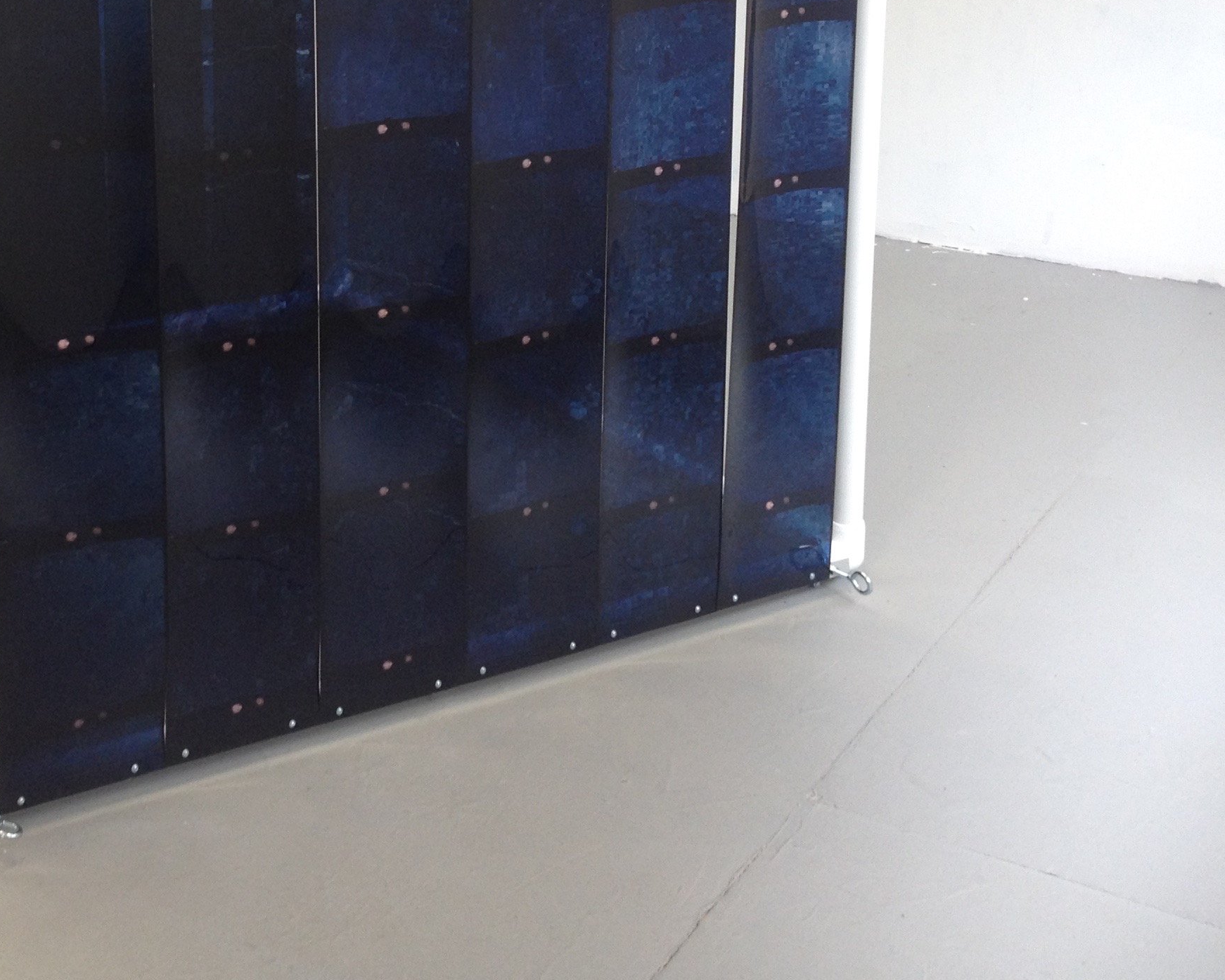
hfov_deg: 29.0
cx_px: 262
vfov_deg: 23.4
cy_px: 154
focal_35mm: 64
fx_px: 2321
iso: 64
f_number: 2.4
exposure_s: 1/20
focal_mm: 4.28
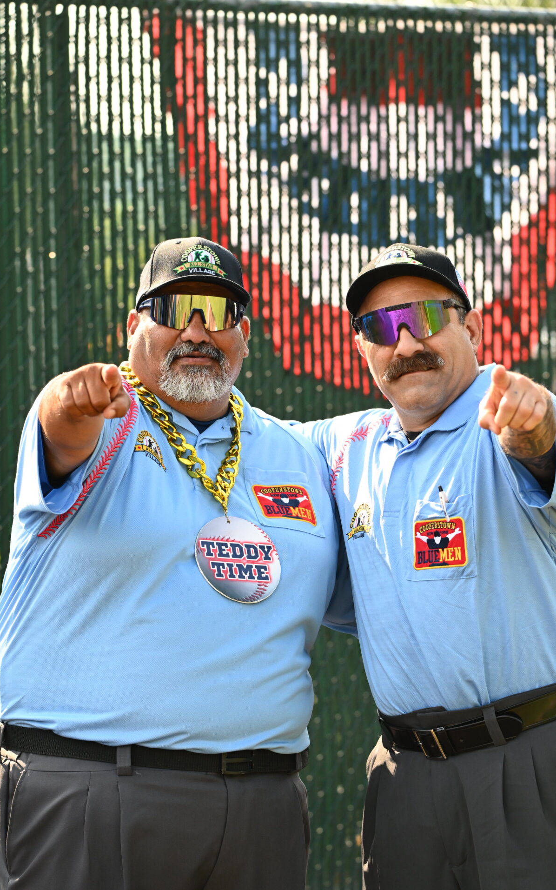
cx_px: 276
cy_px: 446
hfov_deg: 7.1
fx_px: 4462
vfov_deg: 11.4
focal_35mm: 184
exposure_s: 1/1250
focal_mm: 180
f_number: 5.6
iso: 1600
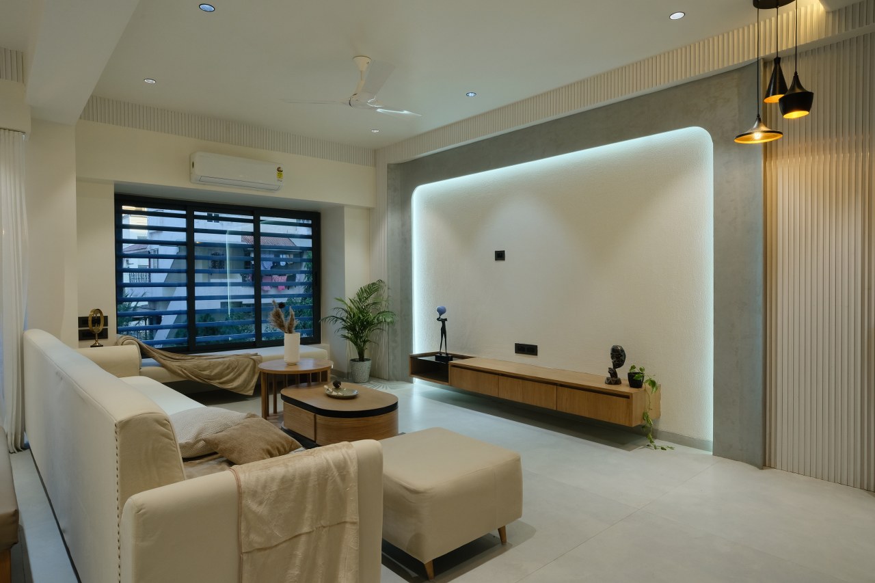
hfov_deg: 84.0
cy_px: 292
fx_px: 486
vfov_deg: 61.9
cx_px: 438
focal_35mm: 20
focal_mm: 13
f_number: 7.1
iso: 640
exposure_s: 1/15
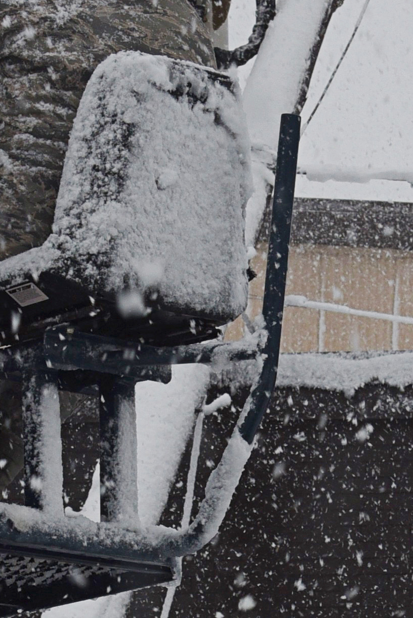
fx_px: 4231
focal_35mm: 246
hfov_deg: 5.6
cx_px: 372
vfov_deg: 8.3
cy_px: 699
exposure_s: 1/250
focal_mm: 50
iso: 500
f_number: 8
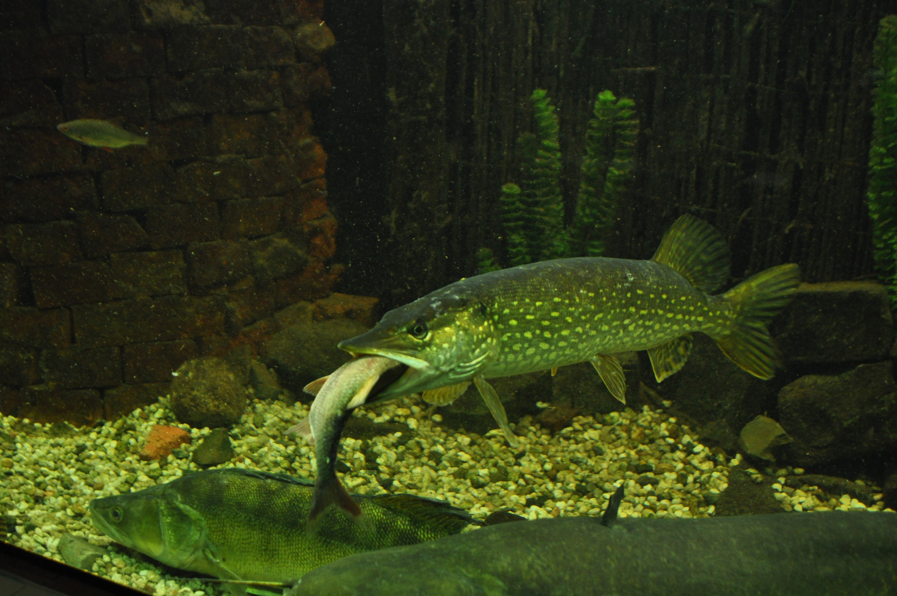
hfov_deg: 53.2
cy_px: 298
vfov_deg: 36.8
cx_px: 448
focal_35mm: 36
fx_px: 896
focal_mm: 24
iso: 800
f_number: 3.5
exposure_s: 1/50
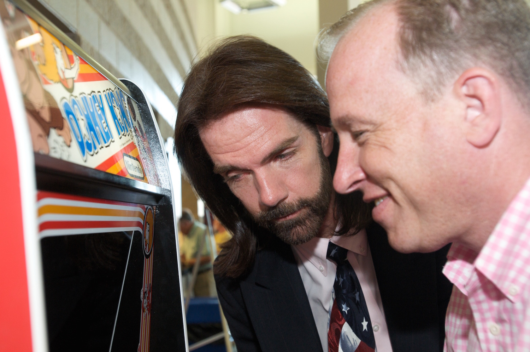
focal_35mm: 45
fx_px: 661
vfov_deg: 29.7
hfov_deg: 43.7
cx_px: 265
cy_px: 176
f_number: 4.5
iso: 640
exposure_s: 1/80
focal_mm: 30
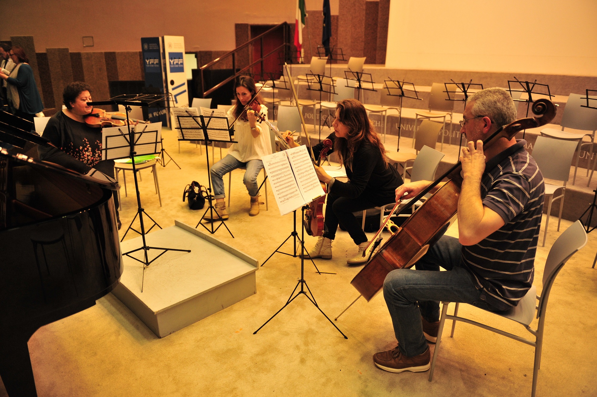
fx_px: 431
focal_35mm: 26
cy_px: 198
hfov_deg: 69.4
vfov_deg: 49.5
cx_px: 298
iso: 1600
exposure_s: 1/80
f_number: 2.8
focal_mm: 26
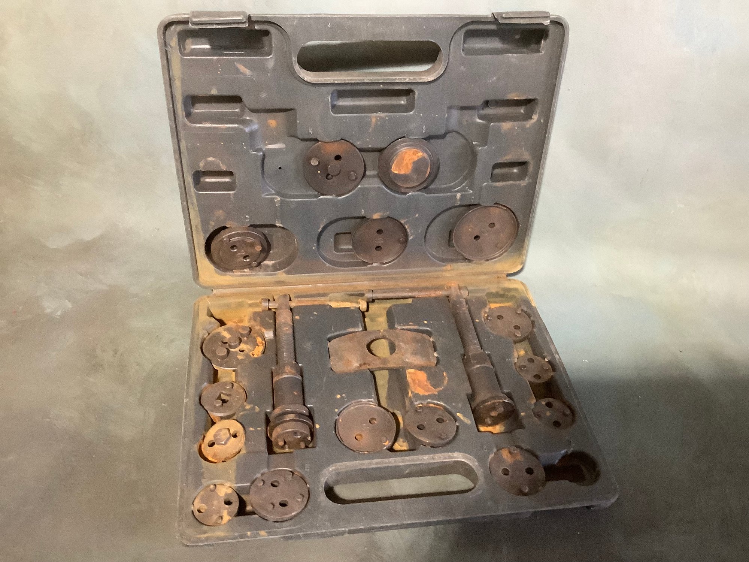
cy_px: 281
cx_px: 374
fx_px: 671
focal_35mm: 31
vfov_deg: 45.4
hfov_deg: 58.4
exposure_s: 1/30
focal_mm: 3.3
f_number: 2.4
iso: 400
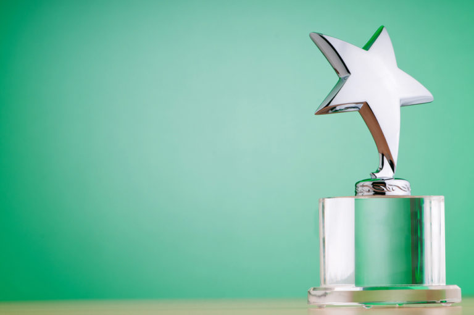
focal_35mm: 158
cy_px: 158
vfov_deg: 8.7
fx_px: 2071
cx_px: 237
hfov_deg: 13.1
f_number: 13
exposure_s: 1/200
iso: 200
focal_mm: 105
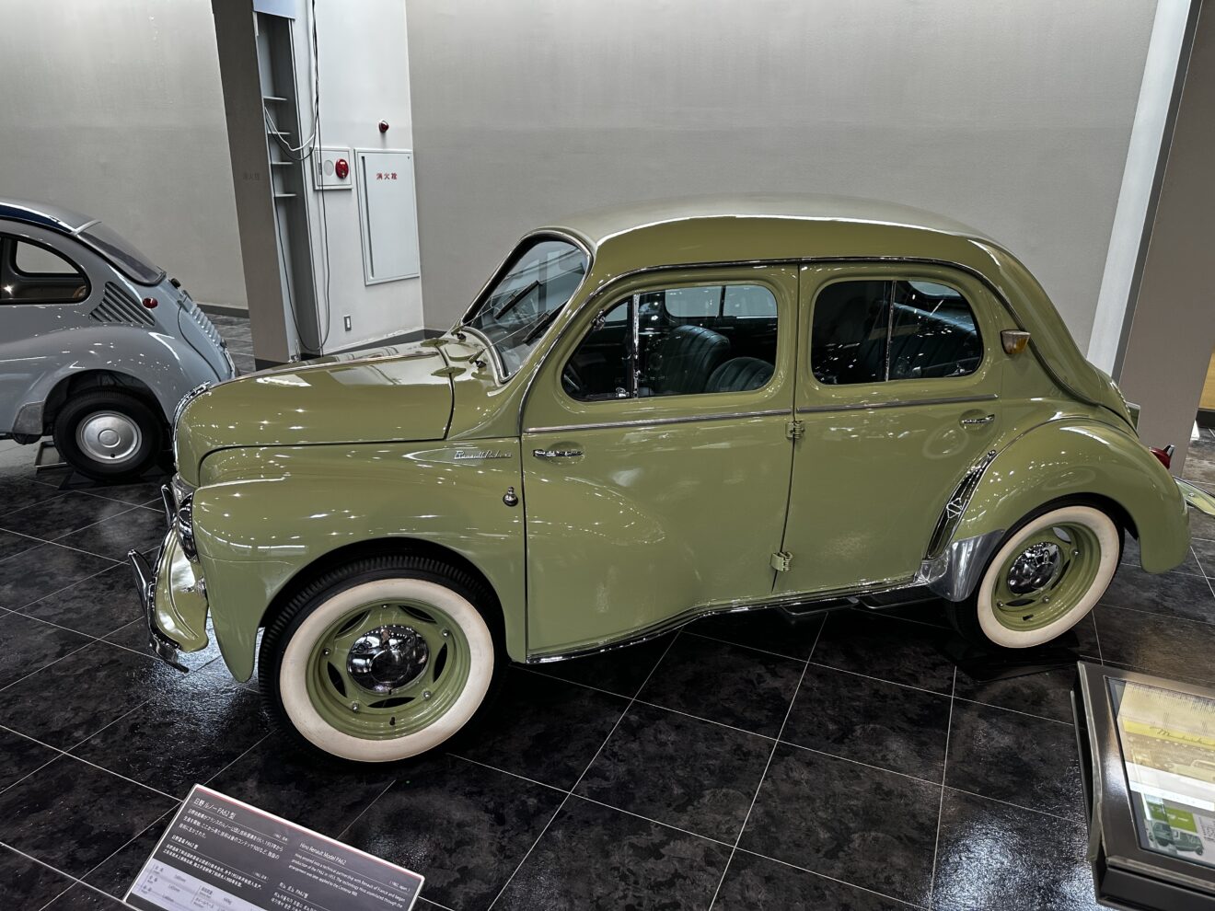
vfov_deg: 56.8
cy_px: 456
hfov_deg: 71.6
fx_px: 842
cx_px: 608
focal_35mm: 24
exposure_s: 1/120
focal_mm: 6.86
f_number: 1.78
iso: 125
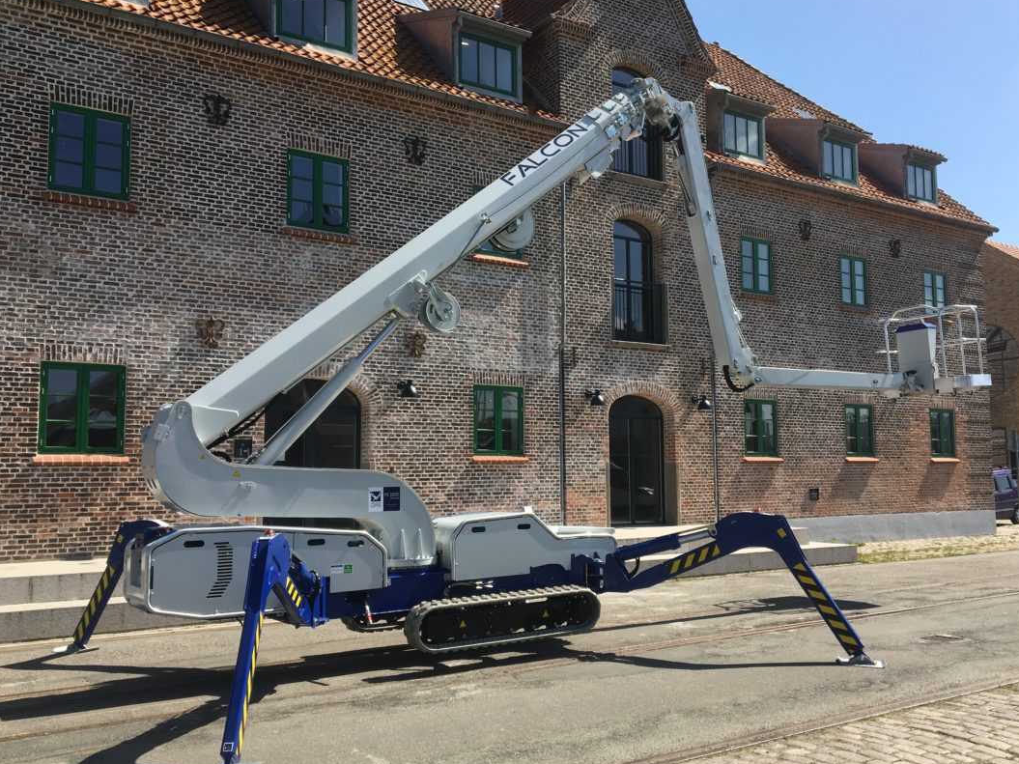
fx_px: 971
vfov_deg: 42.9
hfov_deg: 55.3
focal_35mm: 33
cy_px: 390
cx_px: 546
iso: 25
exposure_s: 1/1479
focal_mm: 4.15
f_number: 2.2
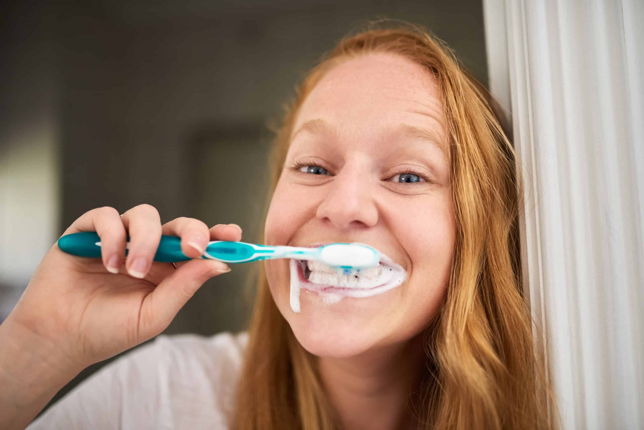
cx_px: 322
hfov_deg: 54.4
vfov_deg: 37.9
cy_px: 215
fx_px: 626
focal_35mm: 35
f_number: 1.8
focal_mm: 35
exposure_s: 1/320
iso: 200
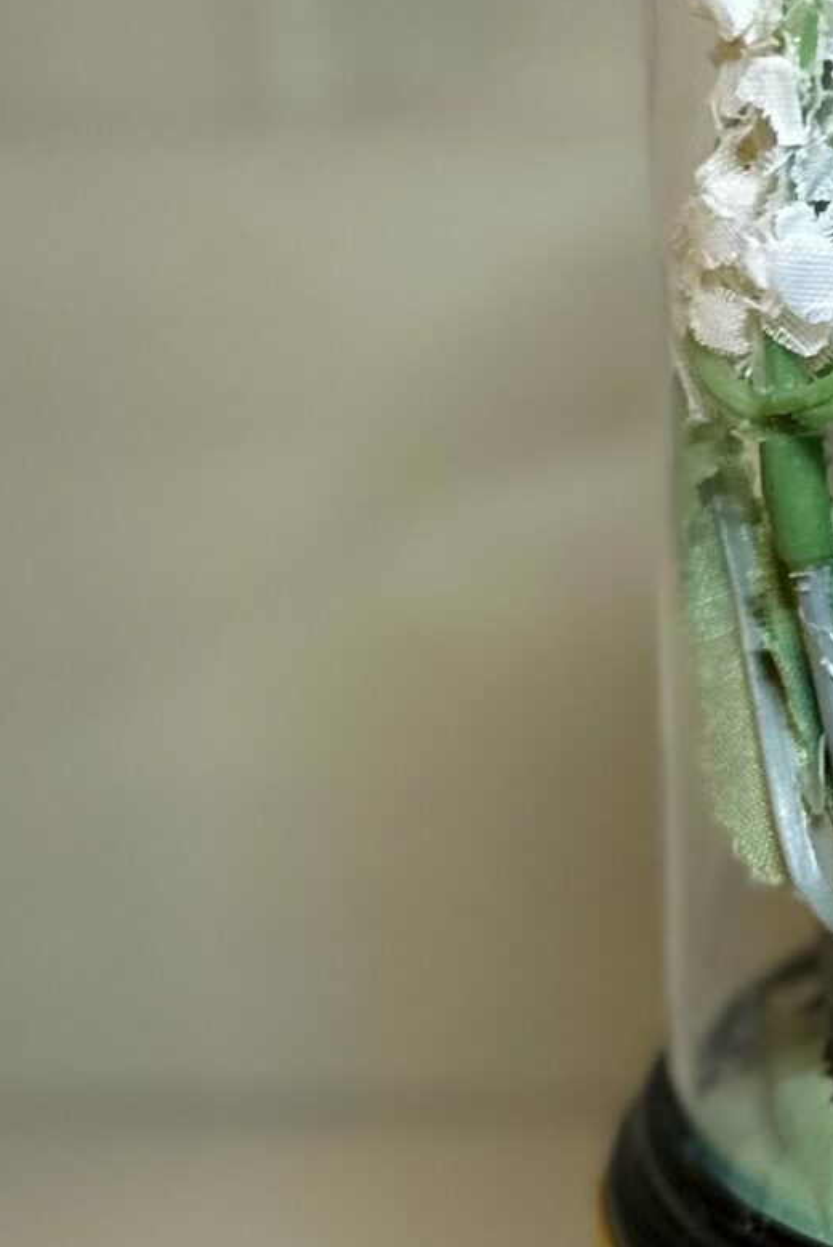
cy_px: 879
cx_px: 1304
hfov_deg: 15.2
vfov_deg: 24.6
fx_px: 2843
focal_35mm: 82
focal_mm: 6.86
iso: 125
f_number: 1.78
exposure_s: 1/60
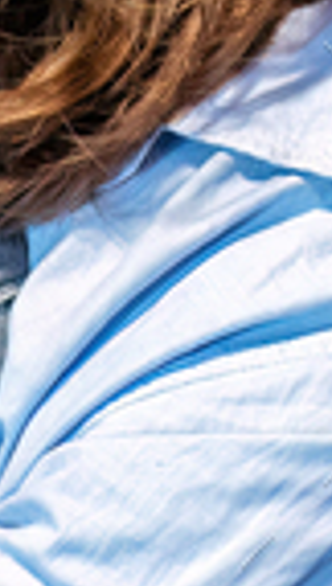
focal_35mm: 224
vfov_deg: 9.4
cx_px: -705
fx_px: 3487
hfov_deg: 5.1
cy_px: -162
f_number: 1.4
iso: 4000
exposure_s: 1/250
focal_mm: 35
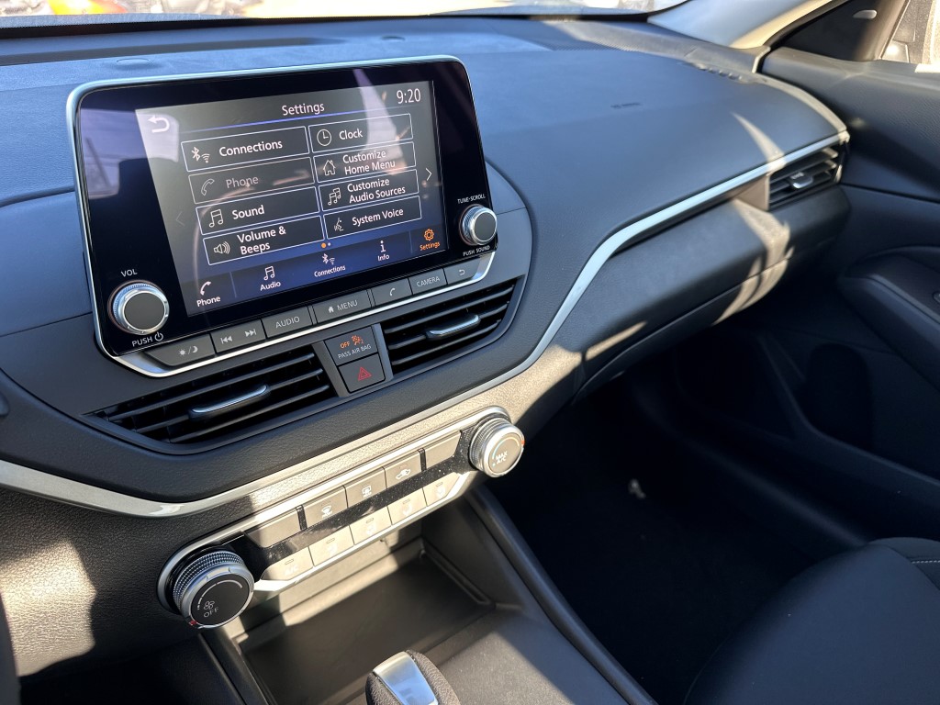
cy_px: 352
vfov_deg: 56.8
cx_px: 470
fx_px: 652
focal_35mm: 24
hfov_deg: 71.6
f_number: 1.78
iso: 100
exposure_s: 1/167
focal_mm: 6.86
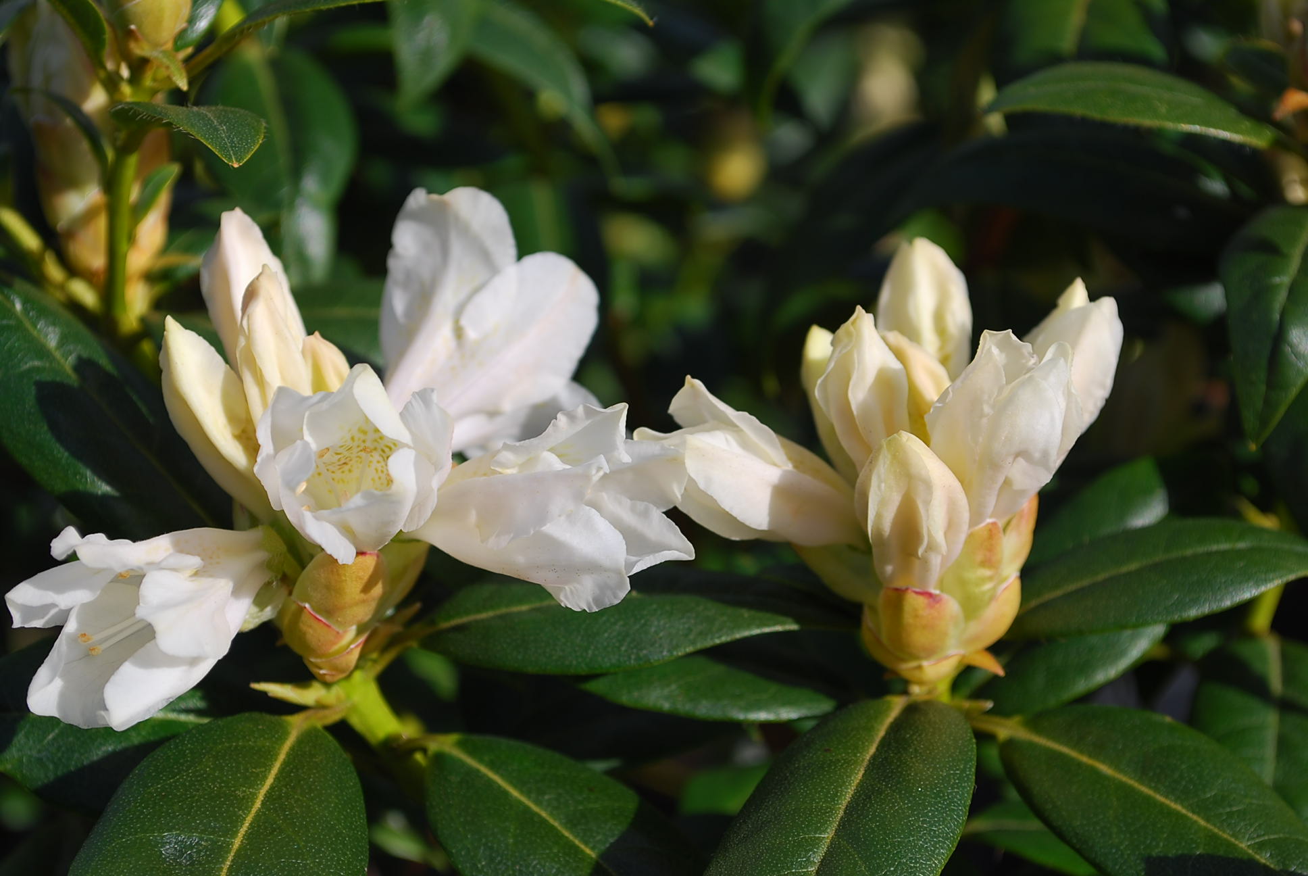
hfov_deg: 27.0
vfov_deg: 18.2
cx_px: 654
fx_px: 2728
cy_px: 438
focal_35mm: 75
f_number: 9
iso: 100
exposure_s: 1/320
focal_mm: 50
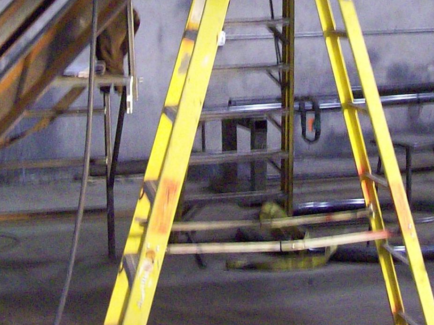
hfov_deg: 19.7
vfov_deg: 14.5
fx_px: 1253
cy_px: -10
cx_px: 210
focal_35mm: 100
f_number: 2.7
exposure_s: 1/8
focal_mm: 6
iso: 160
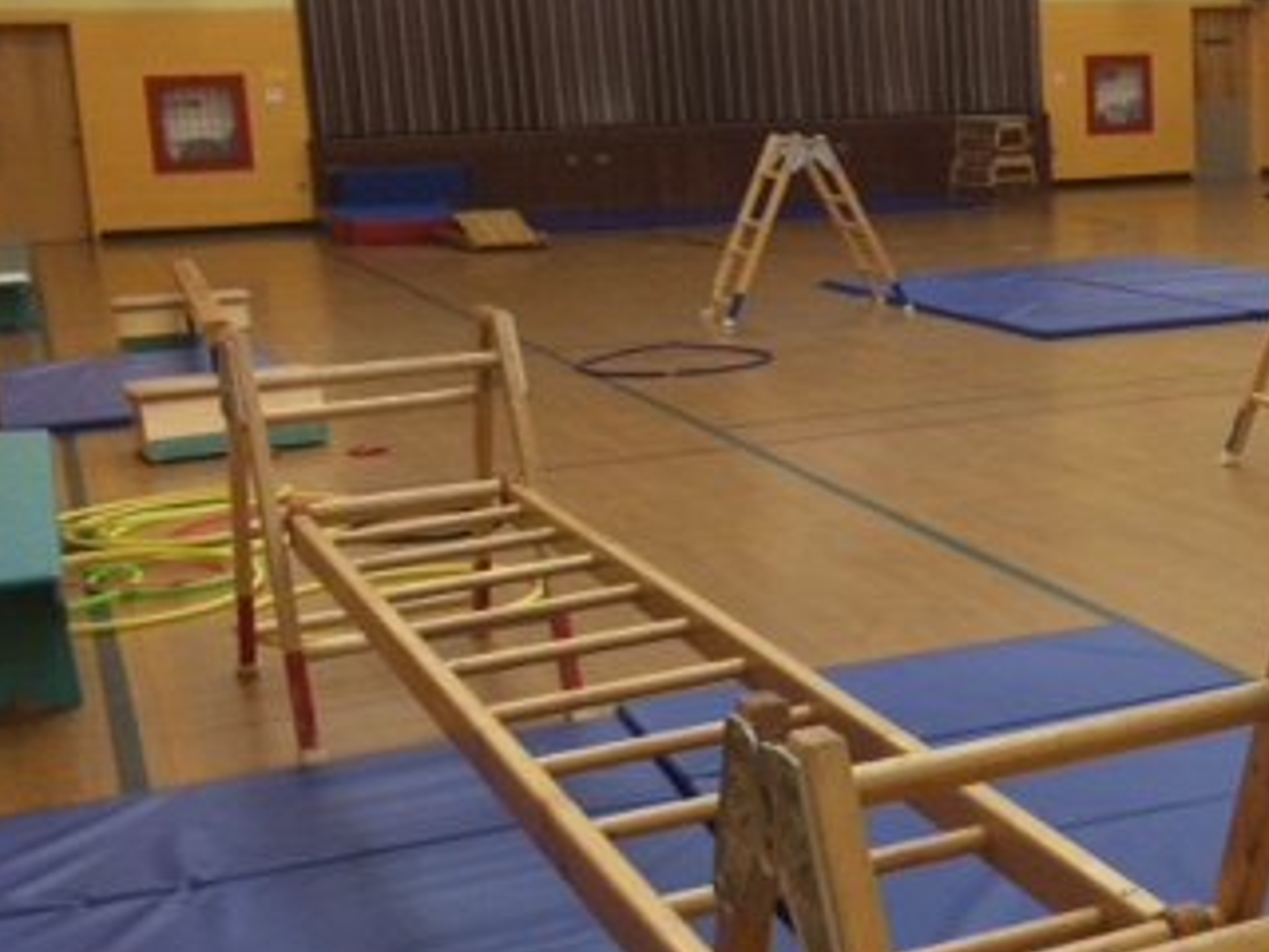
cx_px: 1158
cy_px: 436
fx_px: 2126
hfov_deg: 31.6
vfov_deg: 25.2
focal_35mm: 58
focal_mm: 4.15
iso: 125
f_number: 2.2
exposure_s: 1/30
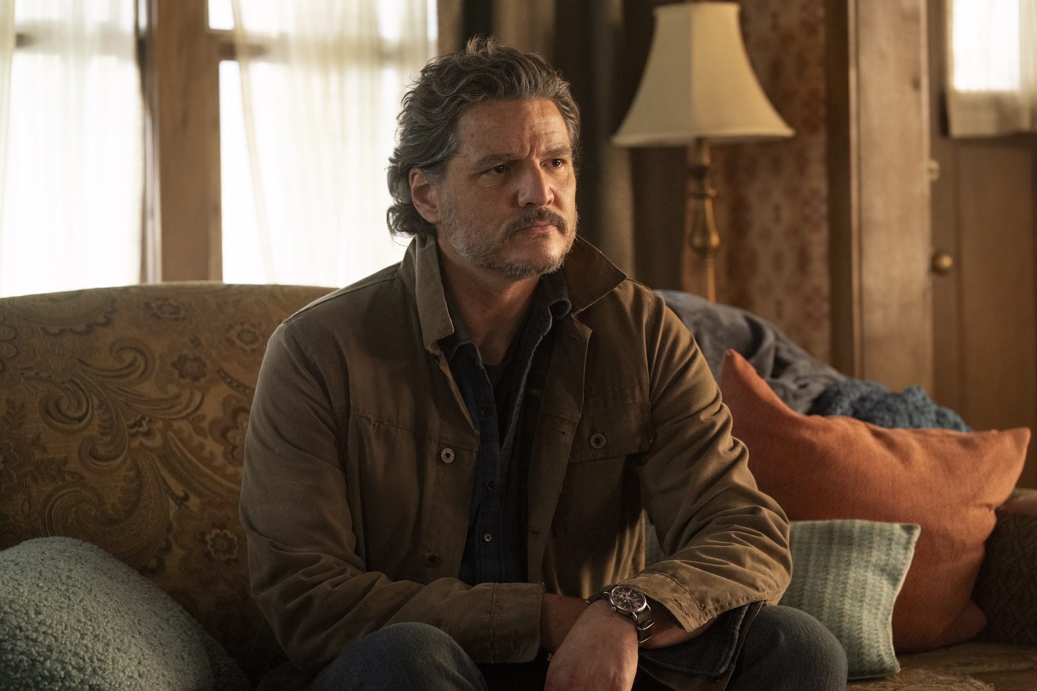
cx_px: 518
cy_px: 346
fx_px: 2448
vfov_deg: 16.1
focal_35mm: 85
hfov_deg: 23.9
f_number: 4.5
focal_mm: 85
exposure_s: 1/125
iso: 8000
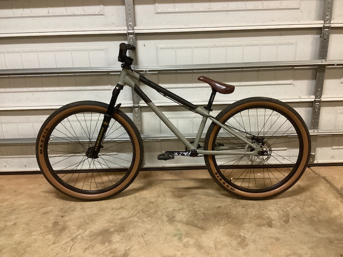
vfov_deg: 45.4
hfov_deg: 58.4
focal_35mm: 31
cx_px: 172
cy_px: 128
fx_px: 307
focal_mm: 3.3
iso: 500
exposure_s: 1/30
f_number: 2.4
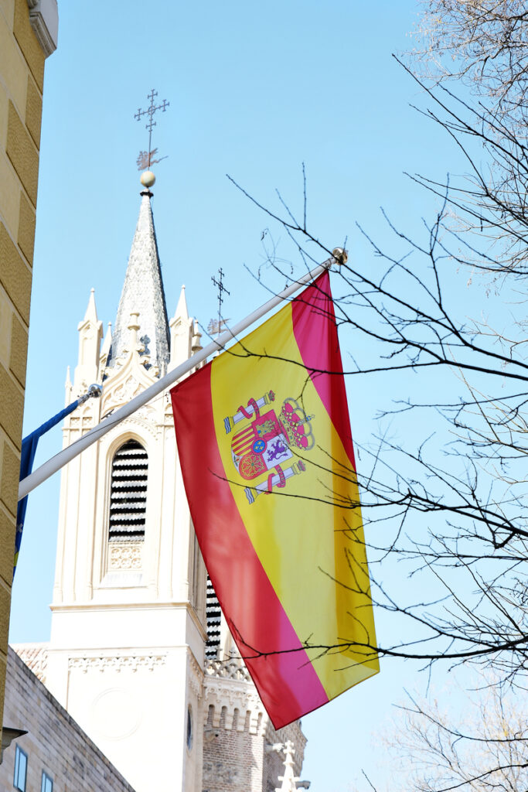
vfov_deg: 21.9
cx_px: 264
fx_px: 2045
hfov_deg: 14.7
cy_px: 396
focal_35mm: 93
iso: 160
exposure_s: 1/320
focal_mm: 62
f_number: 6.3
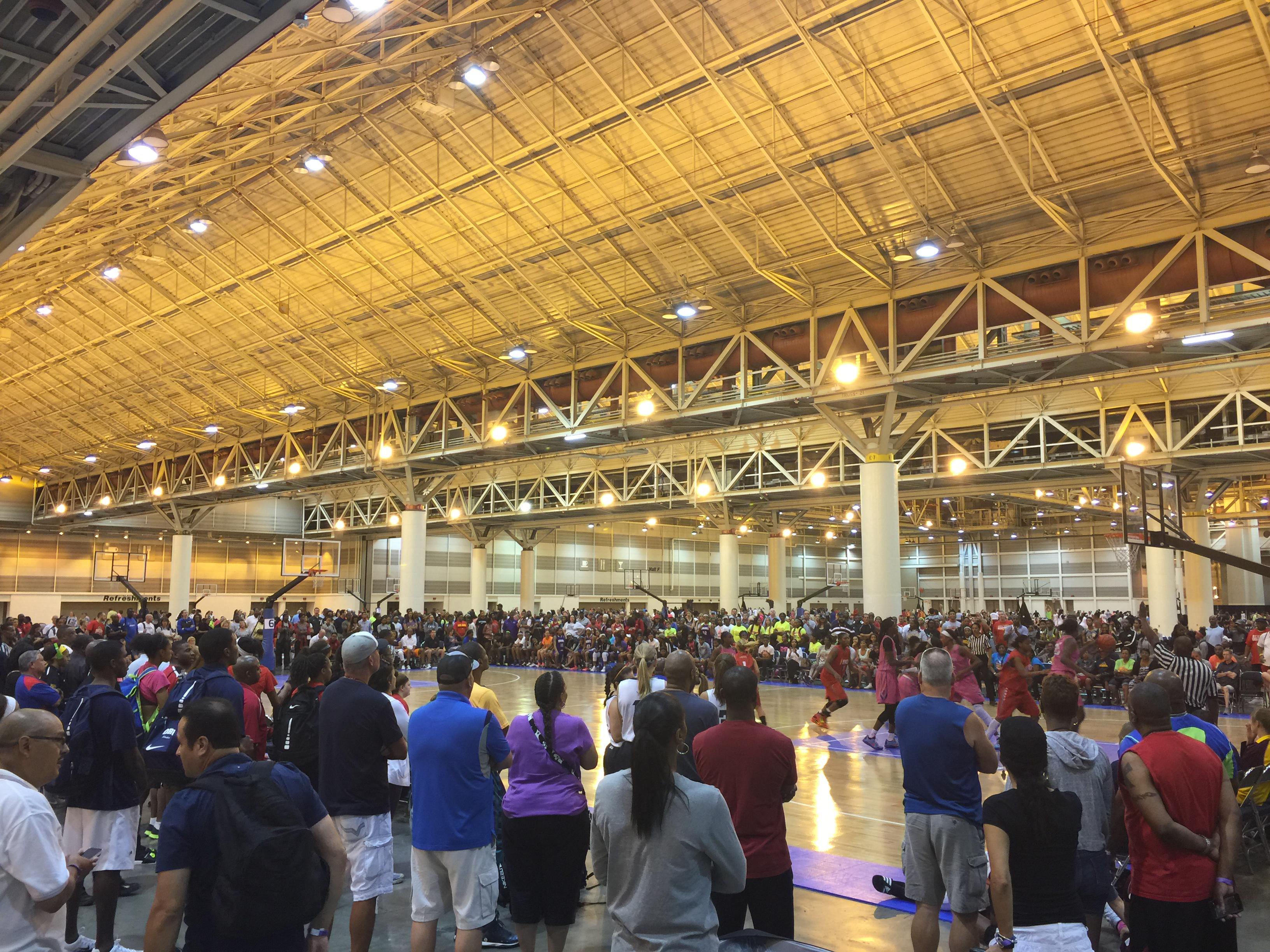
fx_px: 1064
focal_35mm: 29
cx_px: 635
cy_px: 476
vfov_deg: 48.2
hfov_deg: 61.7
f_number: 2.2
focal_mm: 4.15
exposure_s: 1/15
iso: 32
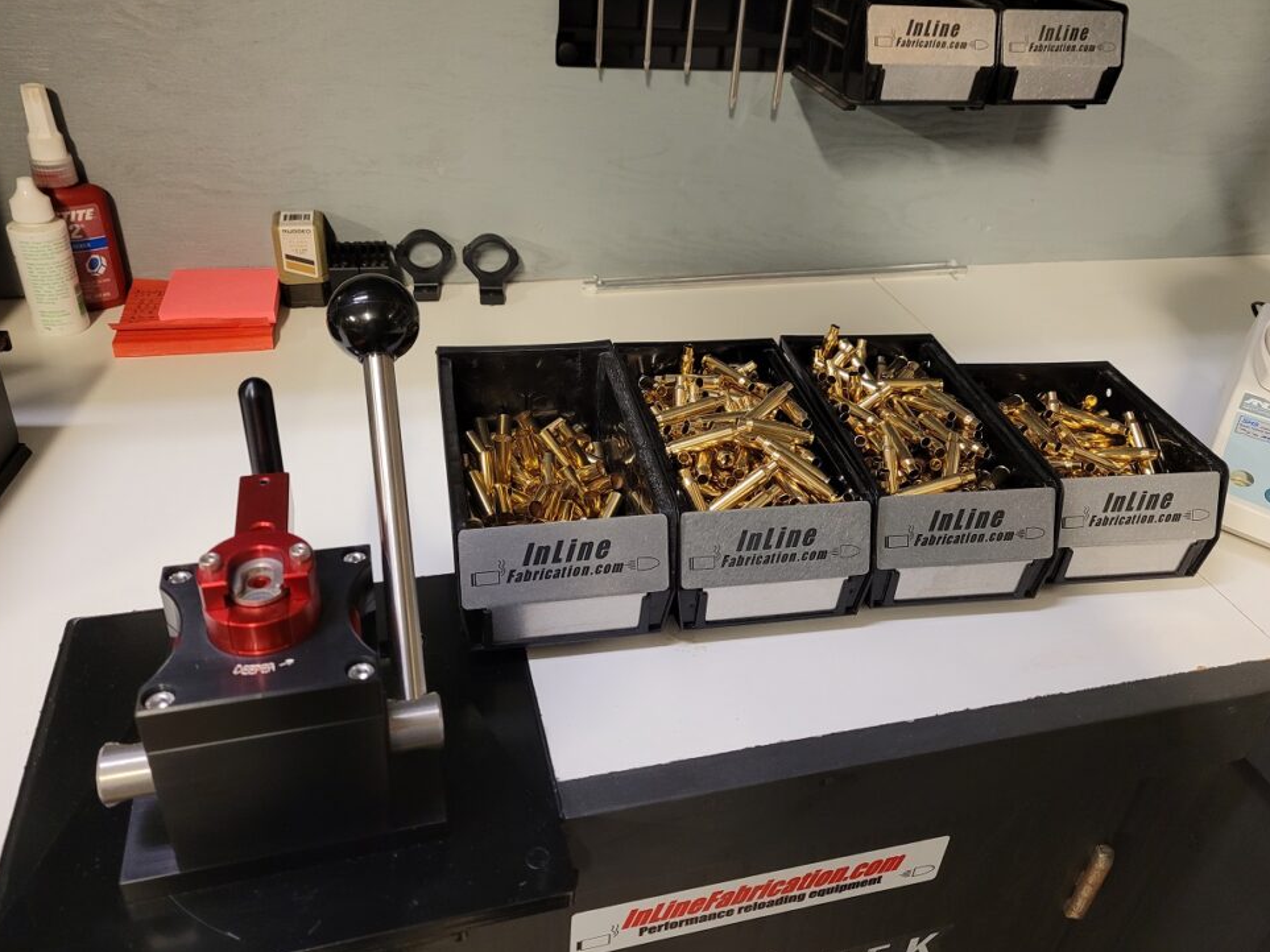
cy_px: 461
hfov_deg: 65.3
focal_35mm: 27
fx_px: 990
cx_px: 645
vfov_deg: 51.3
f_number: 1.8
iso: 320
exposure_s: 1/40
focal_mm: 5.4
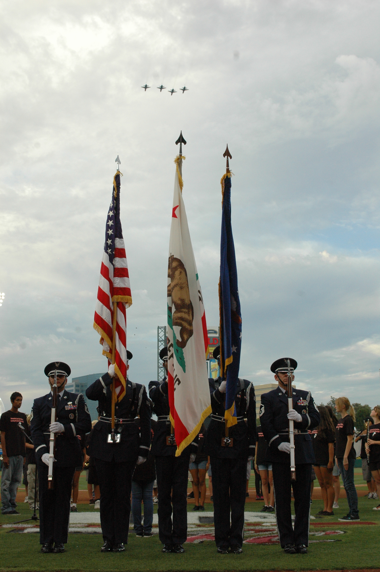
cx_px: 190
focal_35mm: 46
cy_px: 286
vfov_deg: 42.4
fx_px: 738
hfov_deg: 28.9
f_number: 8
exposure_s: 1/250
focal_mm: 31
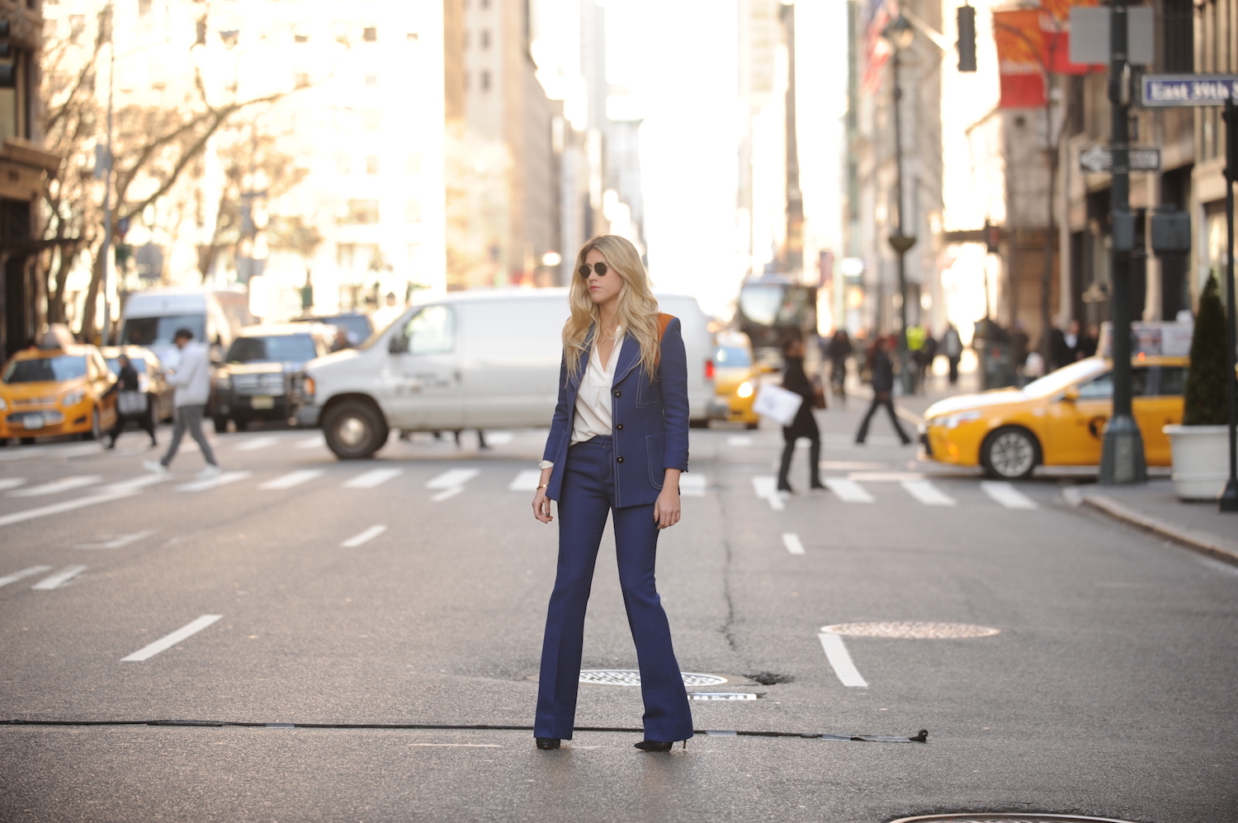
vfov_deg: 11.4
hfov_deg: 17.1
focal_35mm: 120
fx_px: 4124
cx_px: 619
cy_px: 412
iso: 400
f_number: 2.8
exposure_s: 1/400
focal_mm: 120
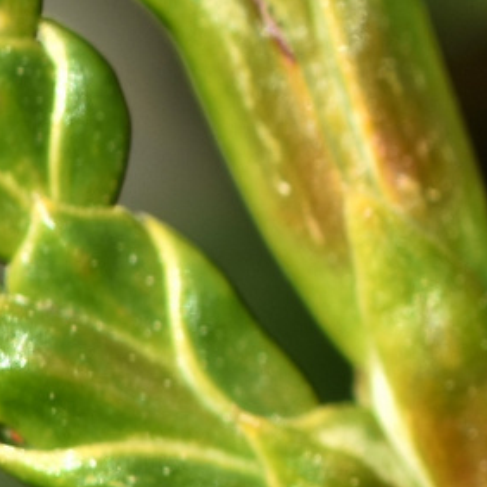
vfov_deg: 2.7
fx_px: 10489
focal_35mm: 659
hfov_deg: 2.6
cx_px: 1396
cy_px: 35
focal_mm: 90
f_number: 8
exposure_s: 1/125
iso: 100
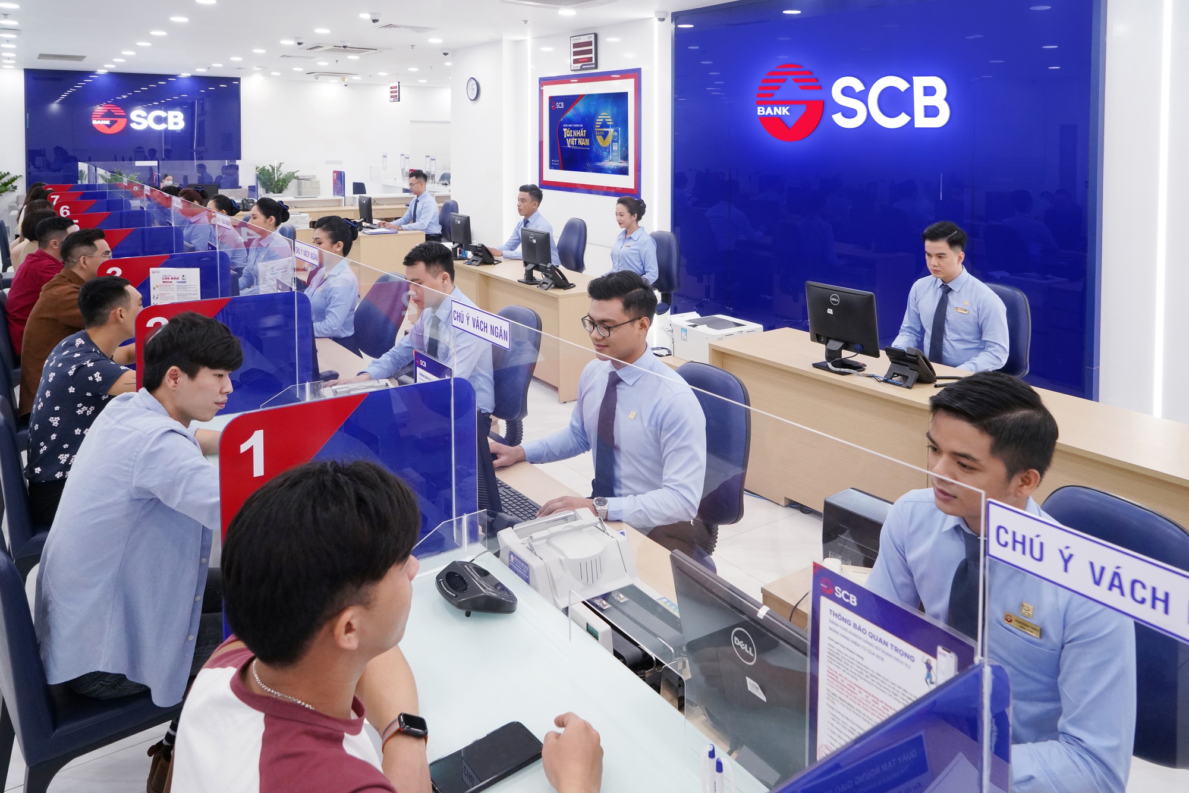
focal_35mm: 24
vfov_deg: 53.1
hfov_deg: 73.7
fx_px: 793
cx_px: 594
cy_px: 396
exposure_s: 1/80
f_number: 8
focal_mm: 24
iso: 2500
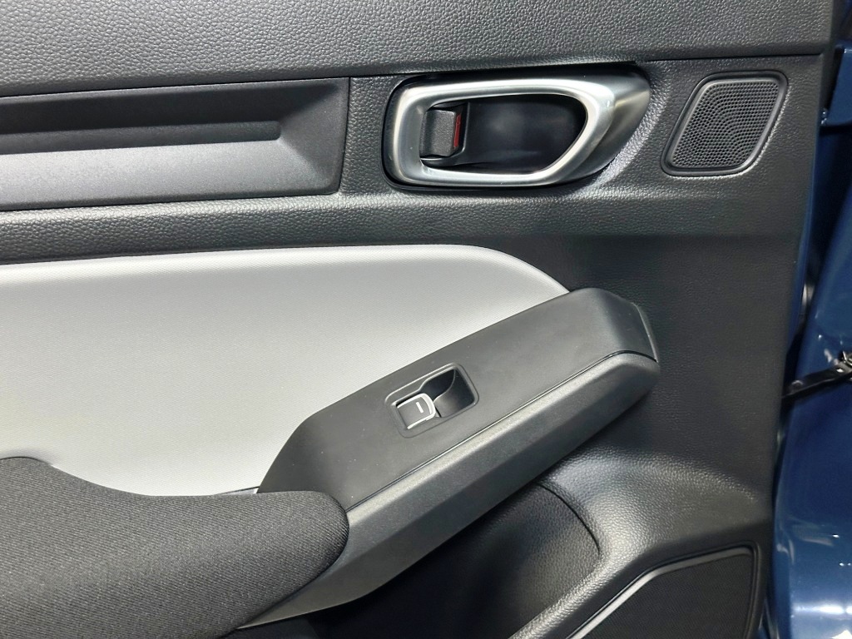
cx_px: 426
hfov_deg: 39.7
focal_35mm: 48
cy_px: 320
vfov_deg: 30.3
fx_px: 1181
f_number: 1.78
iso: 500
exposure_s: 1/40
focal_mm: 6.86
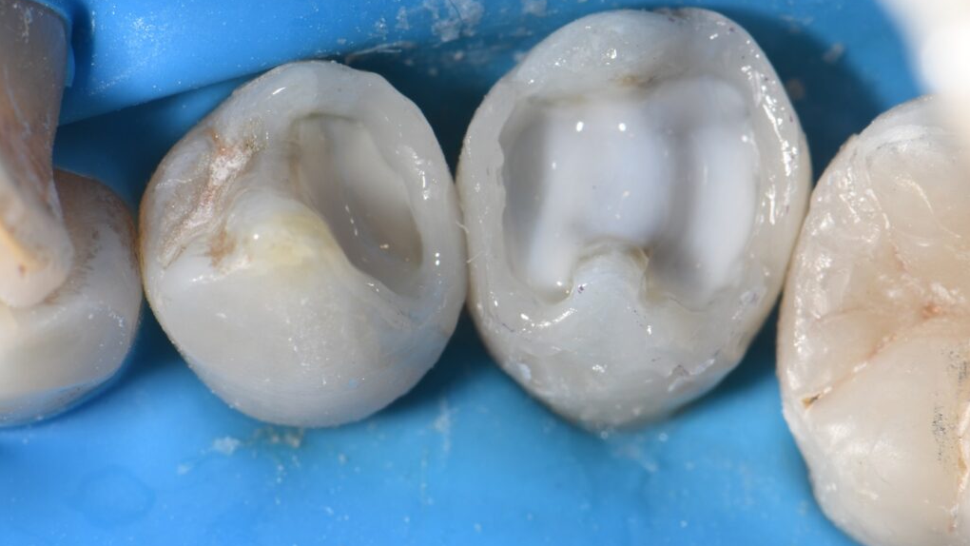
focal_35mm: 165
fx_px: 4244
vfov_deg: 7.4
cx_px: 486
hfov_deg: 13.0
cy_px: 236
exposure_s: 1/160
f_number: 32
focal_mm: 105
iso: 200
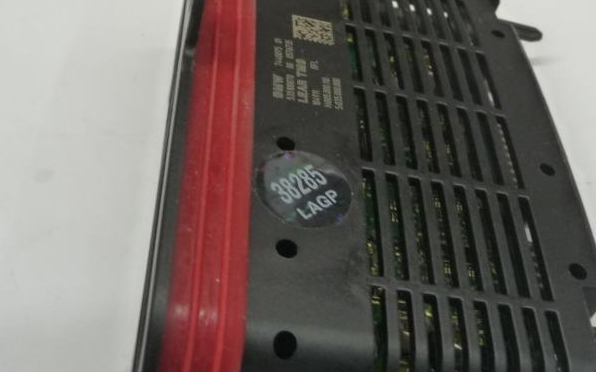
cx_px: 341
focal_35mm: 51
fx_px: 828
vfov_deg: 25.3
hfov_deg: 39.5
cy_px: 166
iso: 250
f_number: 3.3
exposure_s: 1/30
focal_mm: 4.7
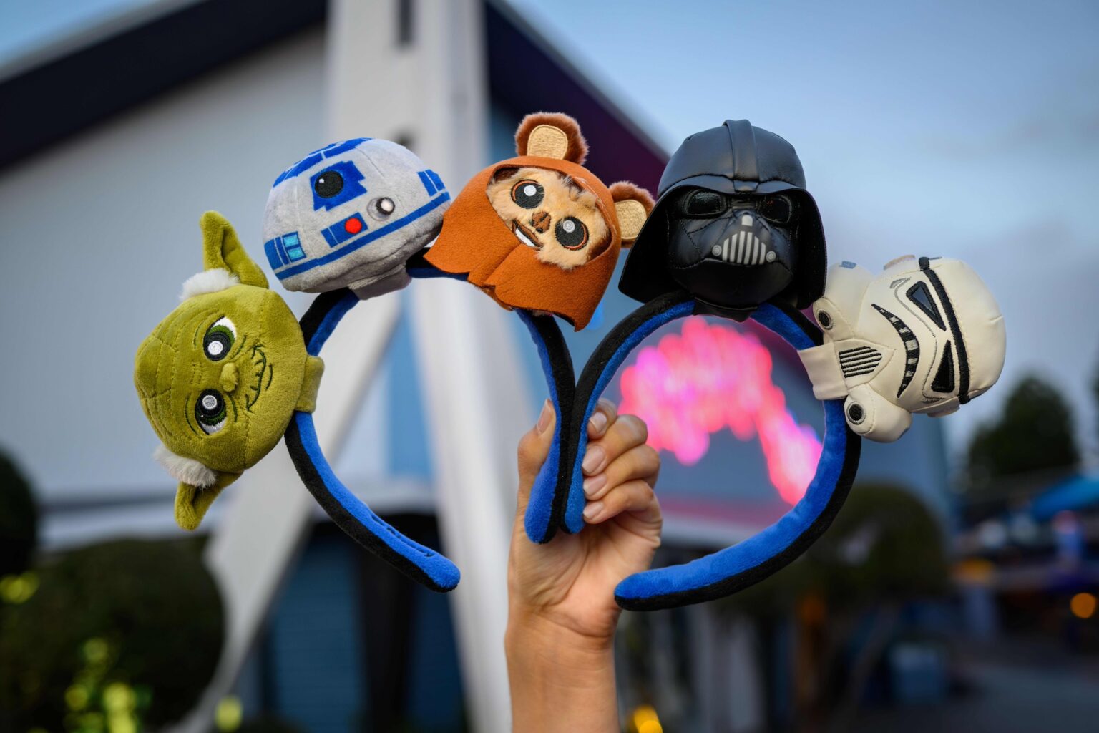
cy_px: 366
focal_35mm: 35
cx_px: 550
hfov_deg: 54.4
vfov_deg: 37.9
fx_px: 1068
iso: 640
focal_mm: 35
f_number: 3.2
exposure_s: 1/80
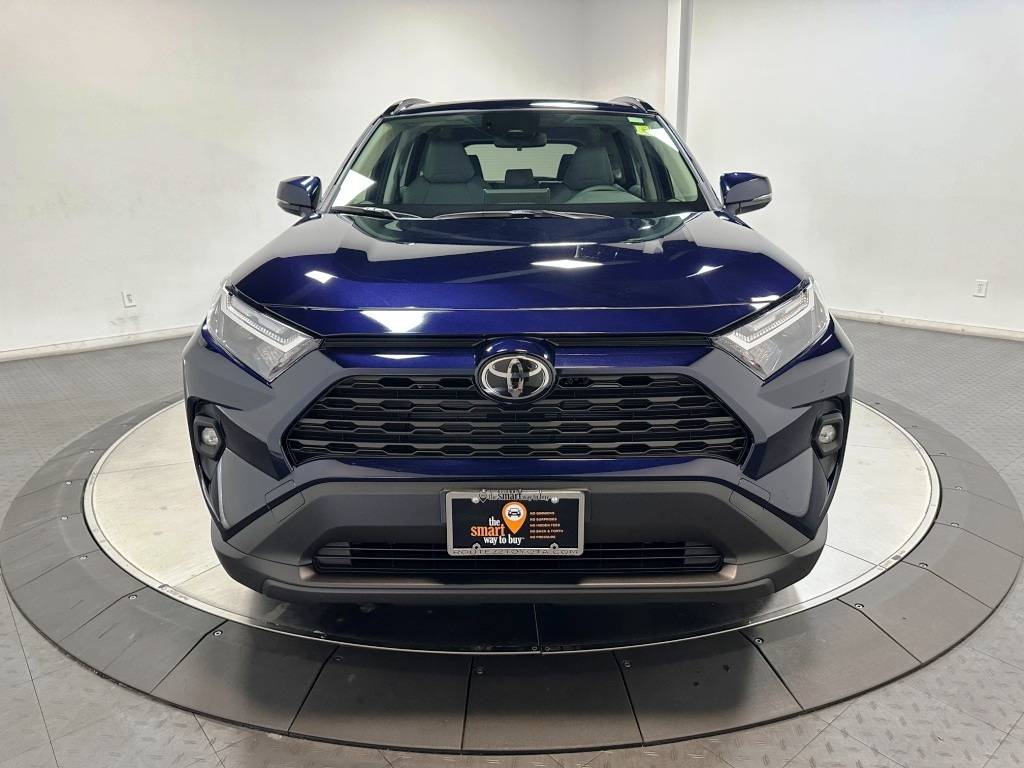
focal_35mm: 24
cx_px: 512
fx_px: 710
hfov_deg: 71.6
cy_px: 384
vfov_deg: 56.8
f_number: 1.78
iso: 320
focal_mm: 6.86
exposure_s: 1/60
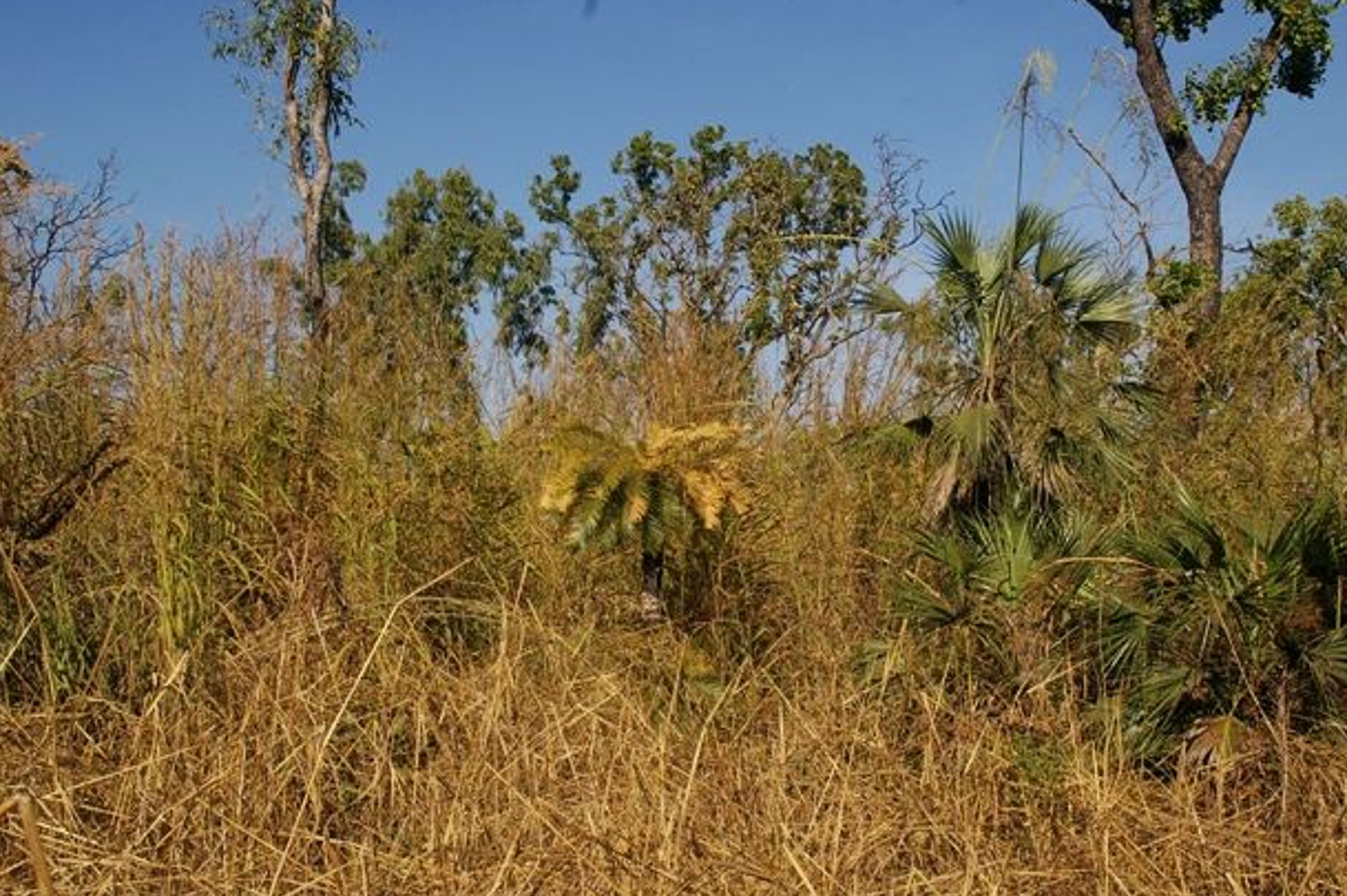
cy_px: 462
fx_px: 1533
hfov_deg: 47.4
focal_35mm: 41
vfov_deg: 32.6
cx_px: 695
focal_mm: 26
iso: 200
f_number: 13
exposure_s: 1/125
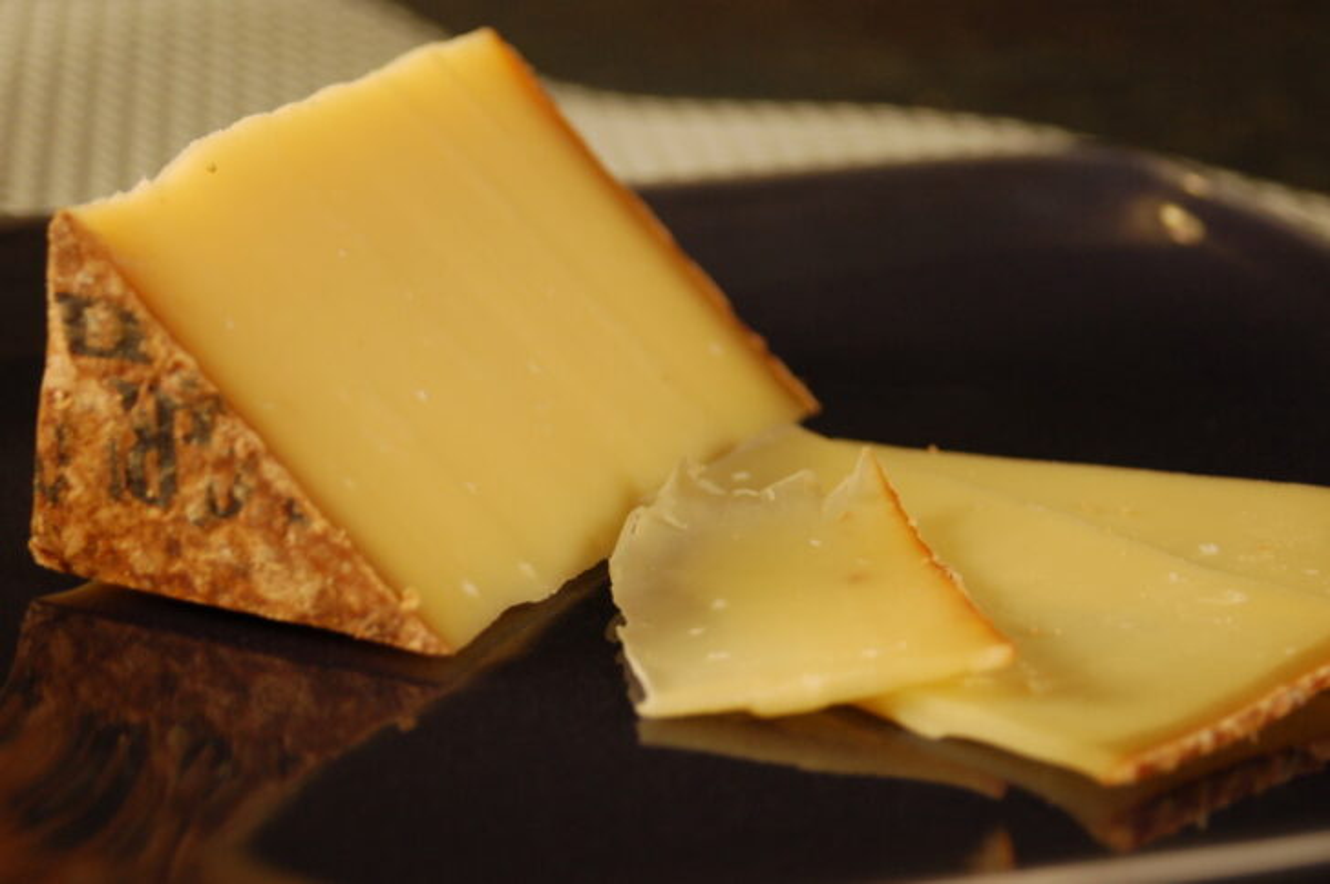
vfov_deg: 11.4
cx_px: 665
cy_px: 442
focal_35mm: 120
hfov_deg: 17.1
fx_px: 4429
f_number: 5.6
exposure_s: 1/80
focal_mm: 80
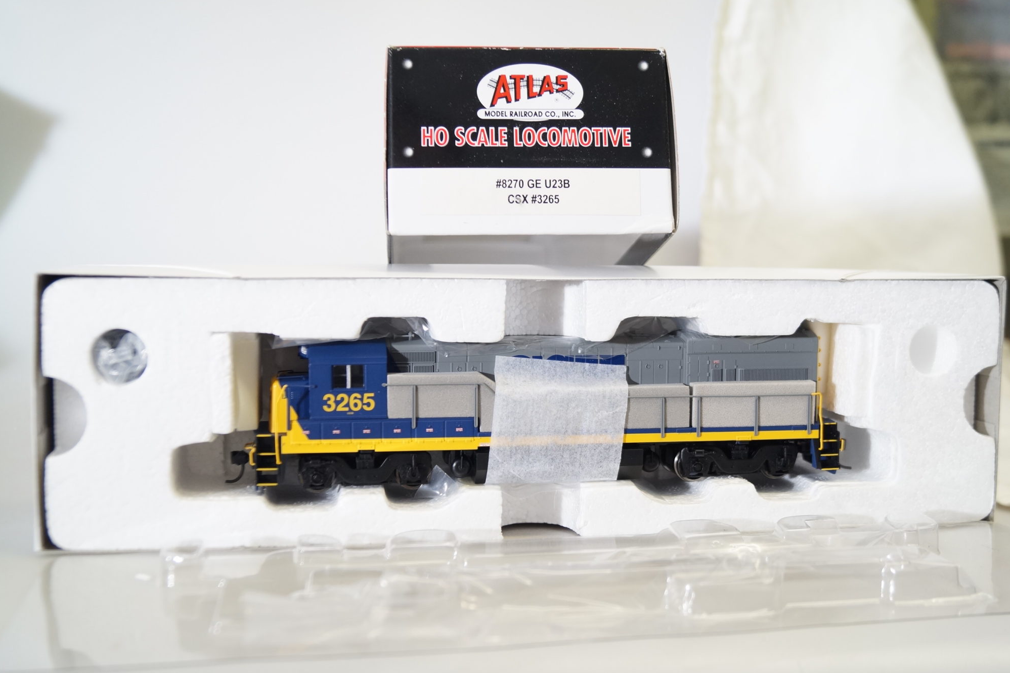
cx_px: 507
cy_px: 335
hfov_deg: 48.5
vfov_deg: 33.4
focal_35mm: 40
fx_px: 1122
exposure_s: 1/160
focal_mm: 26
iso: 500
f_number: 4.5
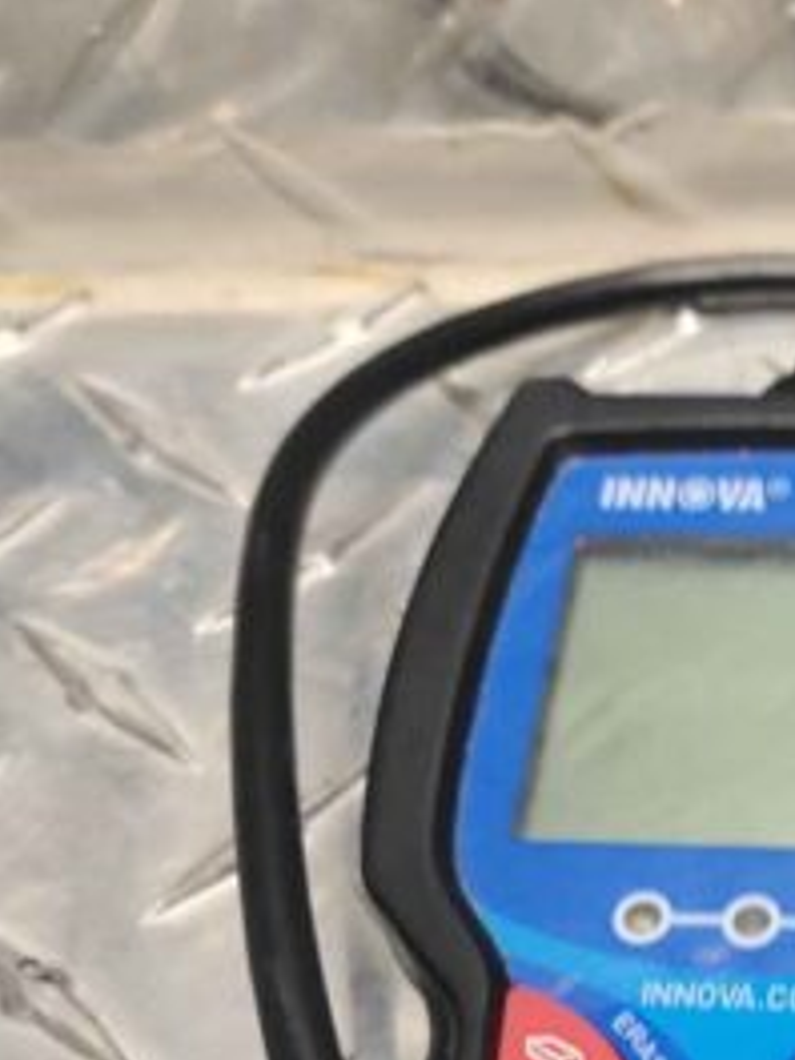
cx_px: 1020
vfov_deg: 26.1
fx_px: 2205
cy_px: 964
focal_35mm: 72
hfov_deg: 19.0
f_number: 1.8
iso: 406
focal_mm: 4.26
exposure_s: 1/60
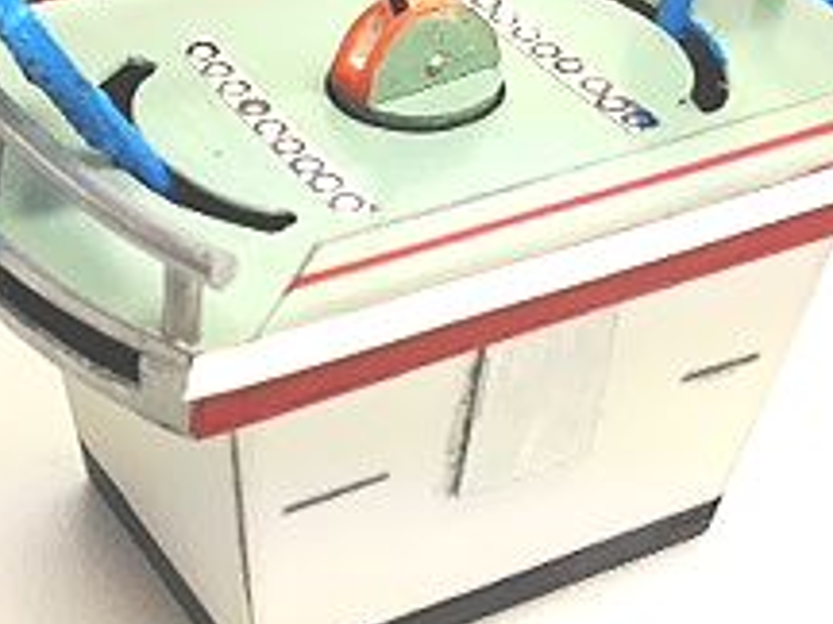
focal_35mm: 98
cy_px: 143
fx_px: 2358
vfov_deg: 15.0
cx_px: 328
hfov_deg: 20.0
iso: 50
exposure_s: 1/661
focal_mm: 4.13
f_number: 2.4
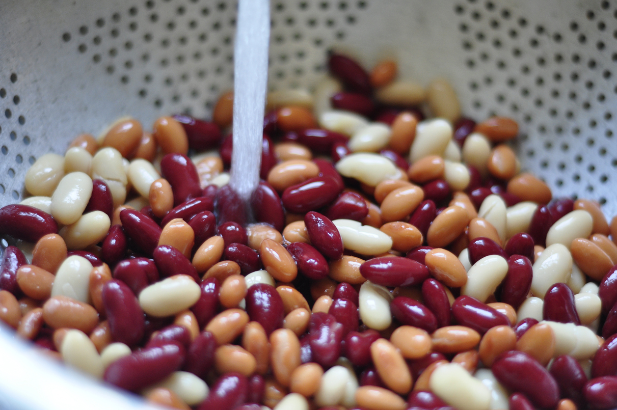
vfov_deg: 18.1
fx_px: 1284
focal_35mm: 75
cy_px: 205
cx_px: 308
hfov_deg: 27.0
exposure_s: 1/125
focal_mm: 50
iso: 640
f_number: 1.8
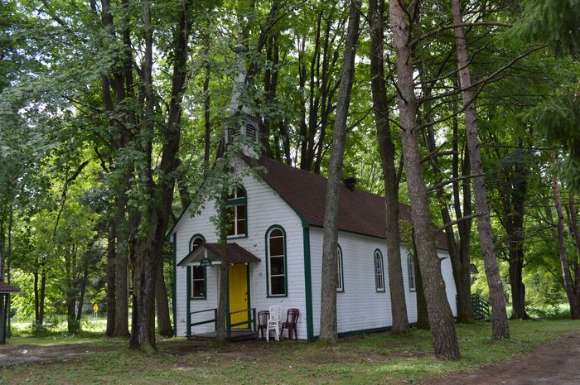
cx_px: 290
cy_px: 192
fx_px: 531
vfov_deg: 39.9
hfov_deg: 57.3
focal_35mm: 33
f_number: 5.6
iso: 280
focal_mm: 22
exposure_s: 1/125
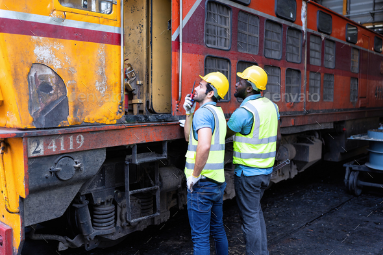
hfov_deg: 54.4
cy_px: 128
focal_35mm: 35
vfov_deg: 37.8
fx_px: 372
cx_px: 192
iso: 100
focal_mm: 35
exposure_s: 1/400
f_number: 1.4
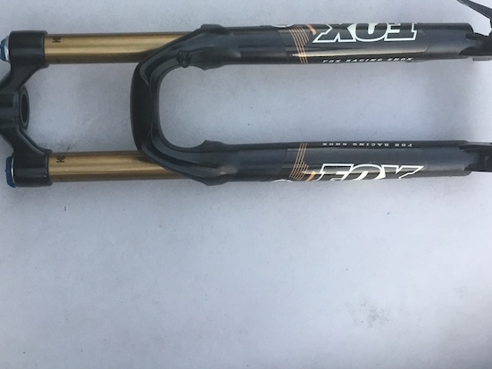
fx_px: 639
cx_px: 184
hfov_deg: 41.8
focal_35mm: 45
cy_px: 106
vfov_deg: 31.8
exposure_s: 1/30
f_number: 2.4
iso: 80
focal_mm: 3.3
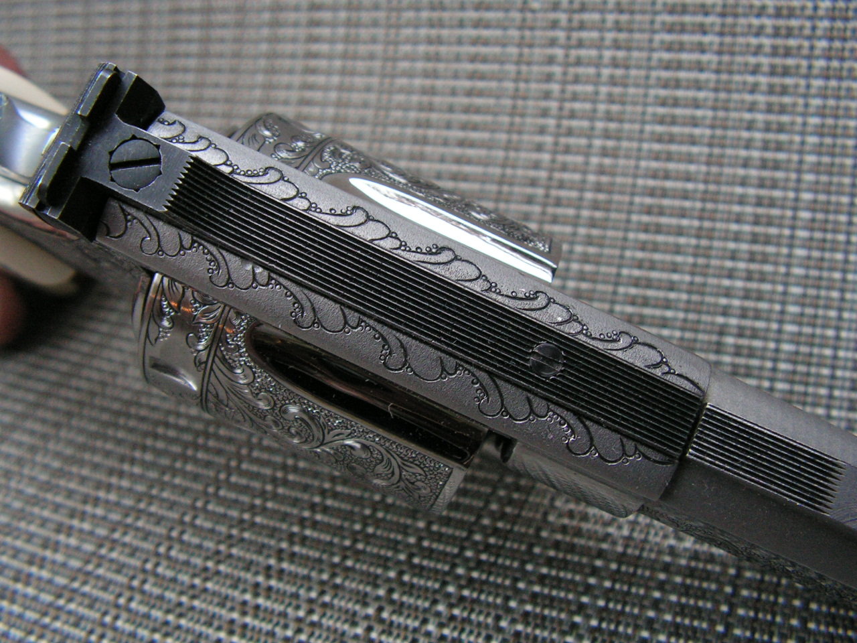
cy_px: 322
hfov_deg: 51.4
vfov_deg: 39.7
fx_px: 891
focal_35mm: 36
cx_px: 428
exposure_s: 1/30
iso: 200
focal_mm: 6
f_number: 3.2
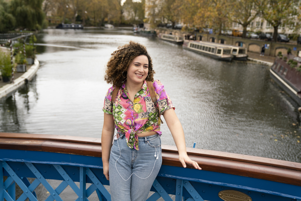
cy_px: 100
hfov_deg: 53.1
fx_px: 301
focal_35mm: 36
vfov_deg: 36.9
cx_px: 150
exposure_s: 1/1000
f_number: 2.8
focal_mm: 36
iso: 1000
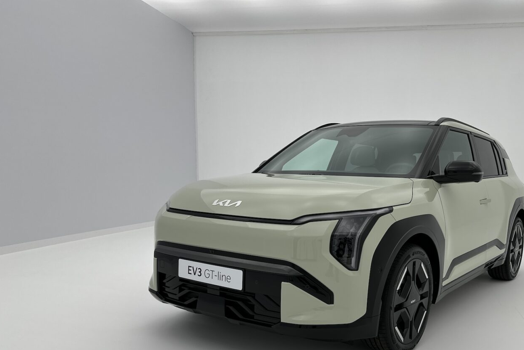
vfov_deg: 40.5
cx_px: 327
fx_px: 466
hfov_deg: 58.0
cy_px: 237
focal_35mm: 32
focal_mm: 6.86
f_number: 1.78
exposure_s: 1/1304
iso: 80
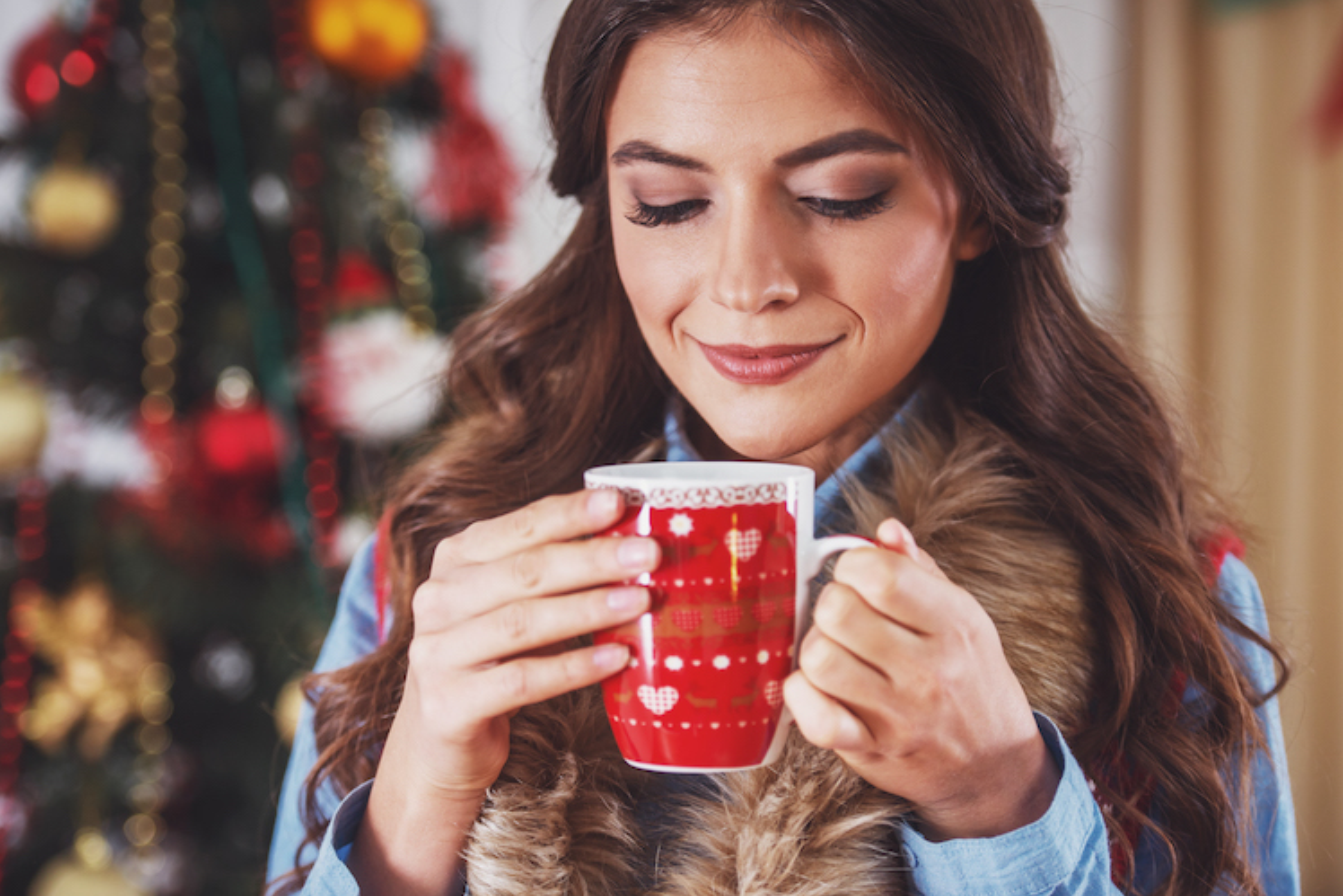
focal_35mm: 107
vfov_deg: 12.8
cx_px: 654
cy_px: 438
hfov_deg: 19.1
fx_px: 3992
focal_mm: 100
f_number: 2.8
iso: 400
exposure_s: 1/320
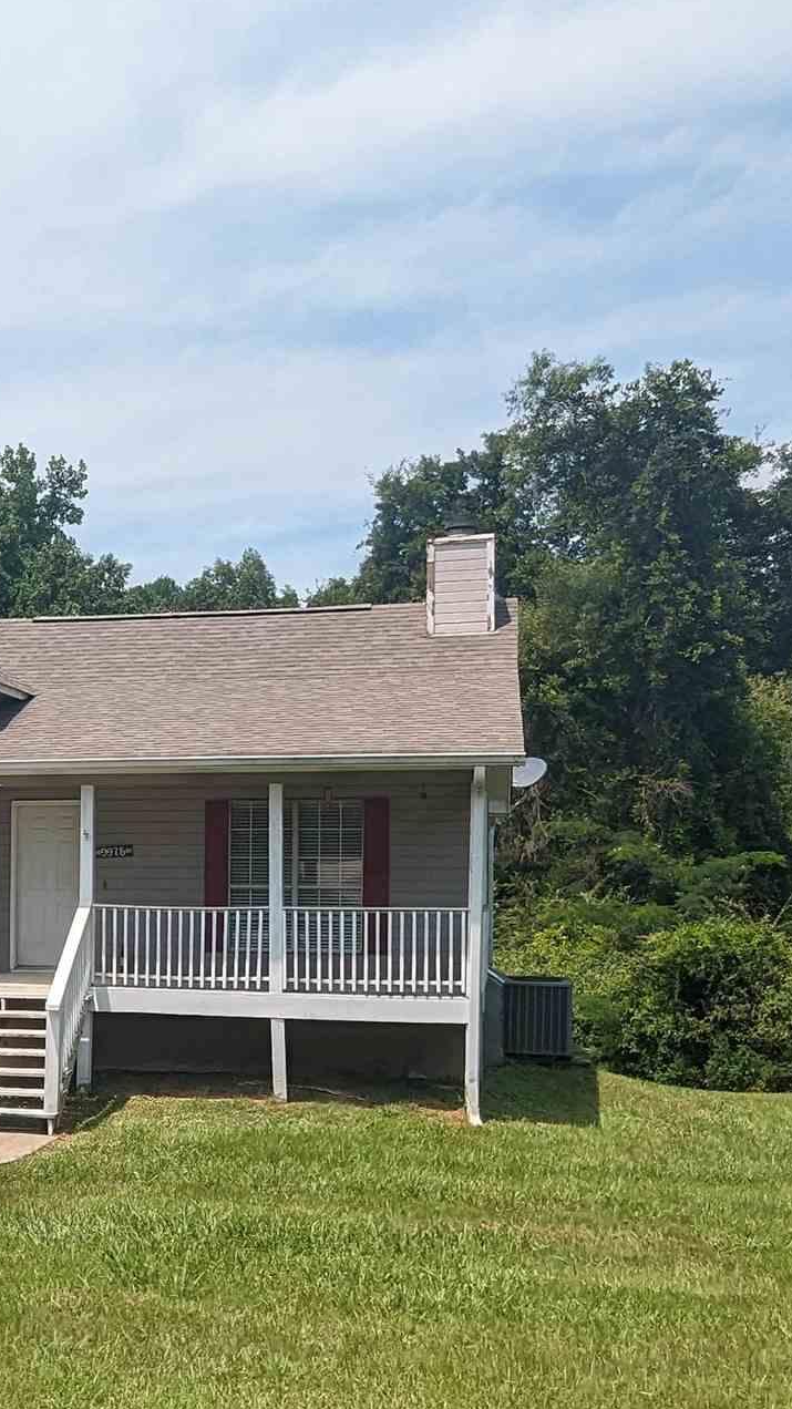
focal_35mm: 42
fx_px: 1569
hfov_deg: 26.7
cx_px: -6
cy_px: 880
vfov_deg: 47.9
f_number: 2.2
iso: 52
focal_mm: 2.35
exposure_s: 1/1715
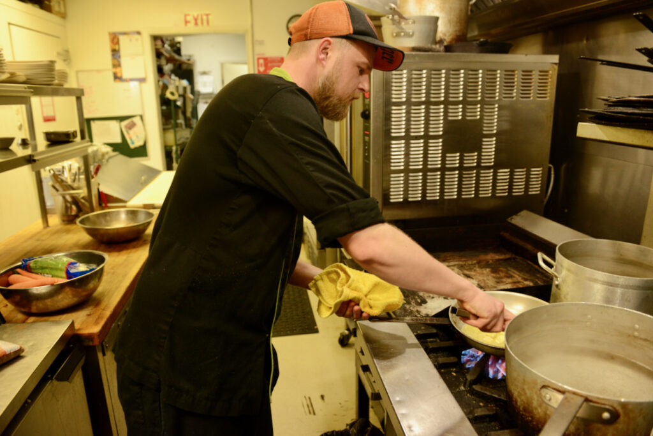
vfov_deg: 53.1
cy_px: 218
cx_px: 326
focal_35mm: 24
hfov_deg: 73.7
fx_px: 435
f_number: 3.5
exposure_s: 1/50
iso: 1600
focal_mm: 24
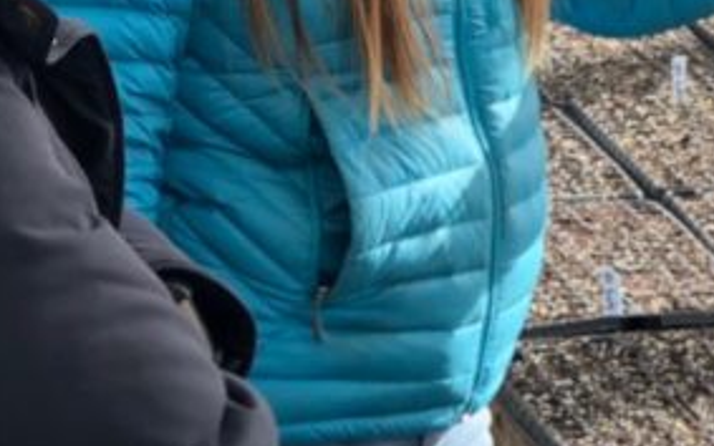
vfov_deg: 6.0
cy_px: 18
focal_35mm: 219
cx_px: 835
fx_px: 4262
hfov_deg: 9.5
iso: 20
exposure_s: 1/218
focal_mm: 6.6
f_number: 2.8
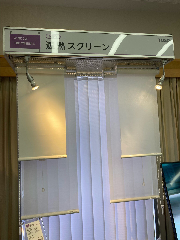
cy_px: 120
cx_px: 90
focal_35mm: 28
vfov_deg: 63.4
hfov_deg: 49.7
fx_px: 194
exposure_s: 1/100
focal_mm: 3.99
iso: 40
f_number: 1.8
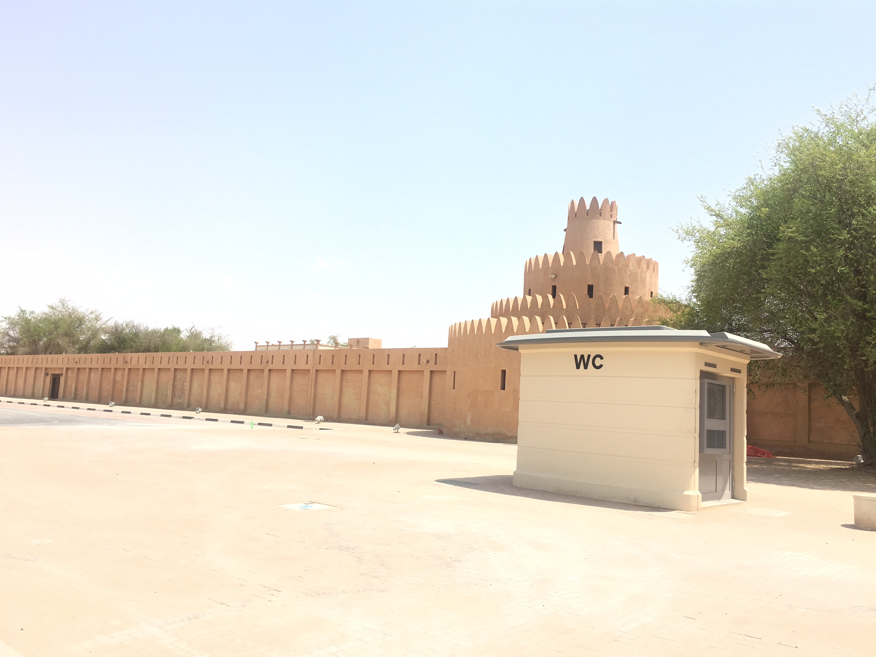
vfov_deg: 48.2
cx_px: 438
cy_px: 328
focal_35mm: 29
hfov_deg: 61.7
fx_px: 734
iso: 25
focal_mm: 4.15
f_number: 2.2
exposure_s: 1/1148
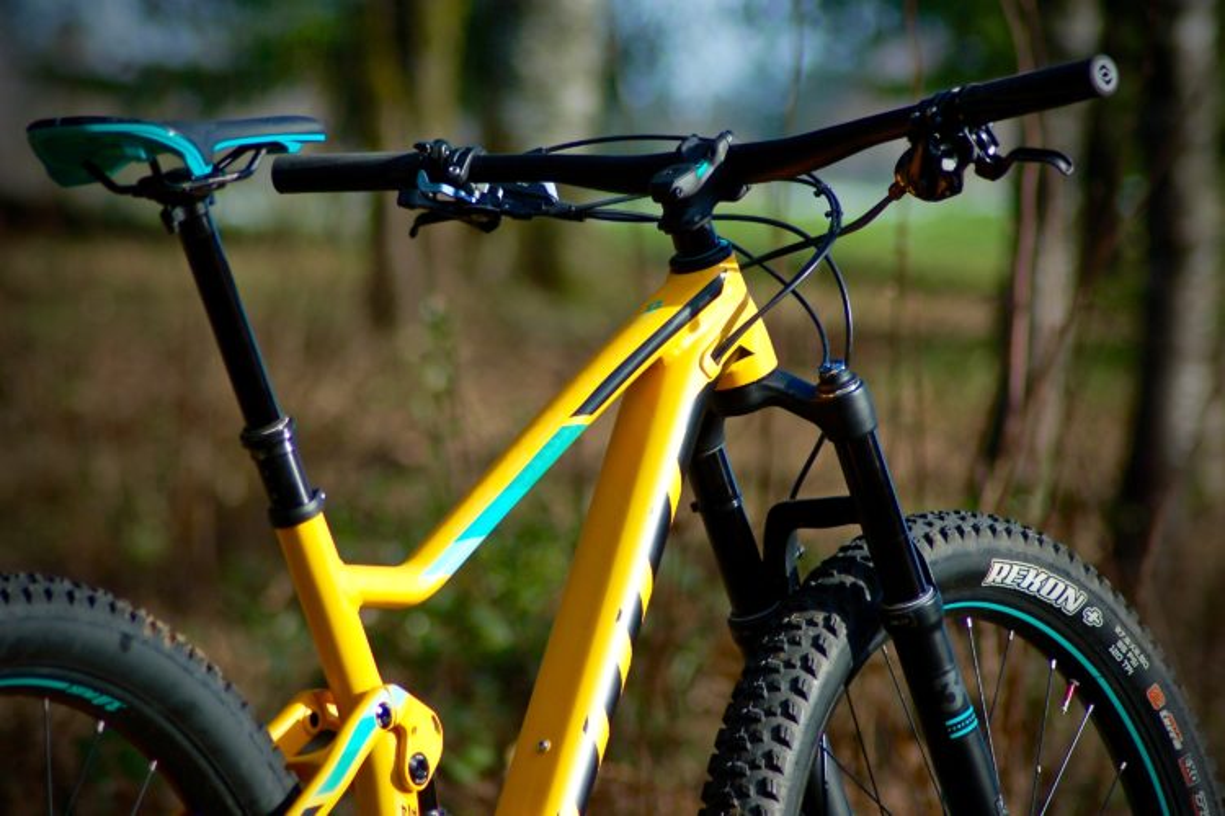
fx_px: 8676
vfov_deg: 5.4
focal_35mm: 255
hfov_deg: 8.1
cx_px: 612
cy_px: 408
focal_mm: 170
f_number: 5
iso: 400
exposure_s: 1/1600
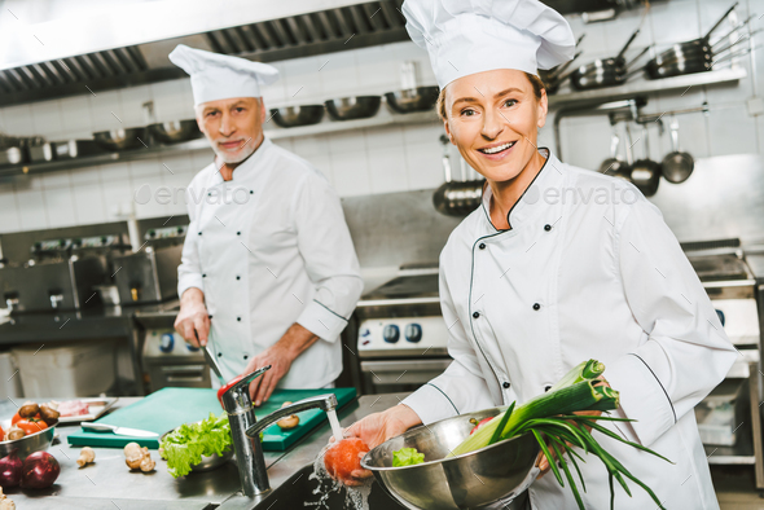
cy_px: 255
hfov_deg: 48.4
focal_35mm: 40
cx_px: 382
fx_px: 849
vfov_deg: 33.4
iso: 80
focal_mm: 40
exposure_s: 1/200
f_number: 3.5
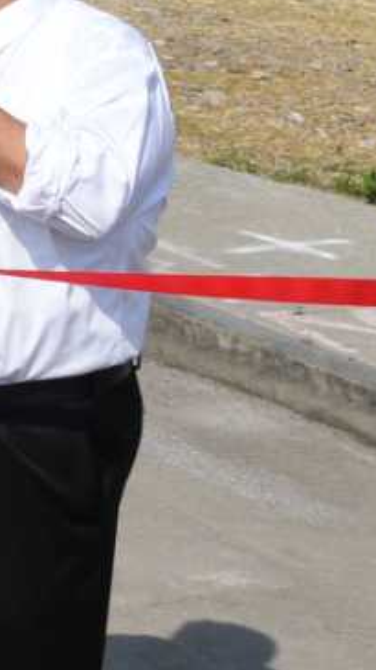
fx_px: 2502
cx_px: -1310
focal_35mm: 141
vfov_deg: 14.6
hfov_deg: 6.3
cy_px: -186
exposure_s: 1/640
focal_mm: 24
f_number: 13
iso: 500
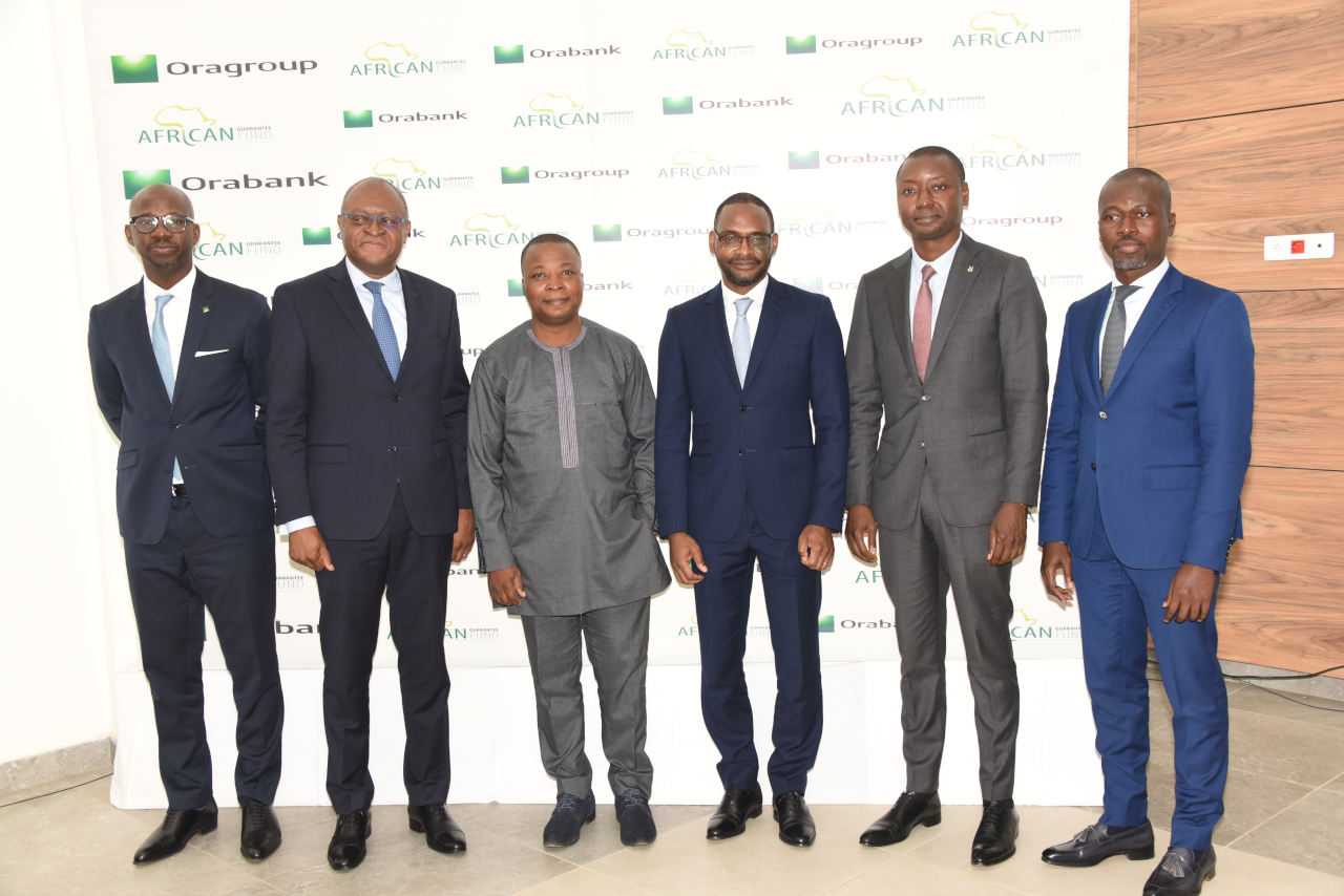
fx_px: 1419
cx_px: 672
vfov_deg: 35.1
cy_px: 448
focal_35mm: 38
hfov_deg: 50.7
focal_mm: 38
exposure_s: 1/160
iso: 1250
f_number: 6.3
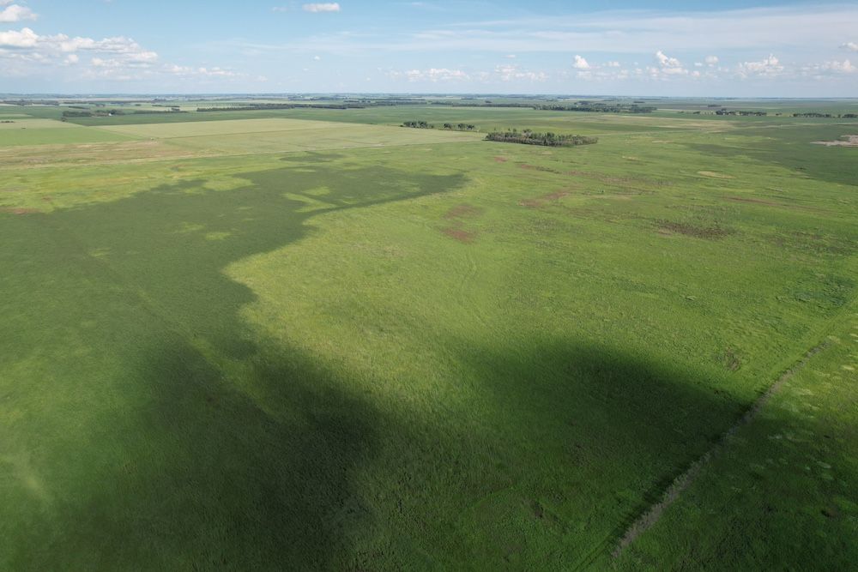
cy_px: 286
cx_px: 429
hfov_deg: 78.6
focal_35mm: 22
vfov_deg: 57.2
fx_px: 524
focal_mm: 8.38
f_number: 2.8
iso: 110
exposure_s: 1/2000
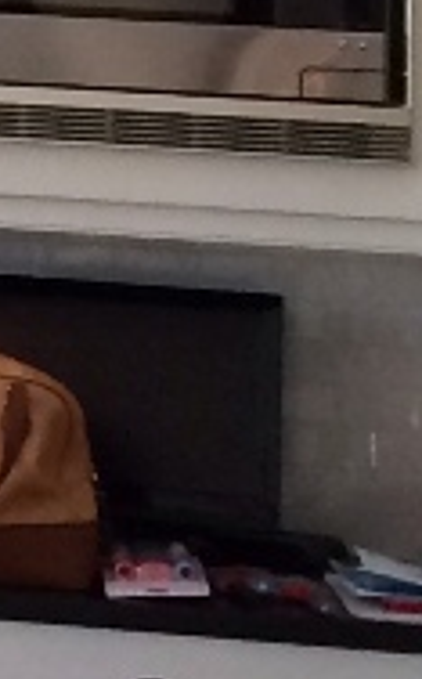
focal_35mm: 232
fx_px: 4282
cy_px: -504
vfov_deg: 8.7
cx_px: -952
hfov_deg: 5.3
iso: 80
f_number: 2.2
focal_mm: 4.12
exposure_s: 1/30
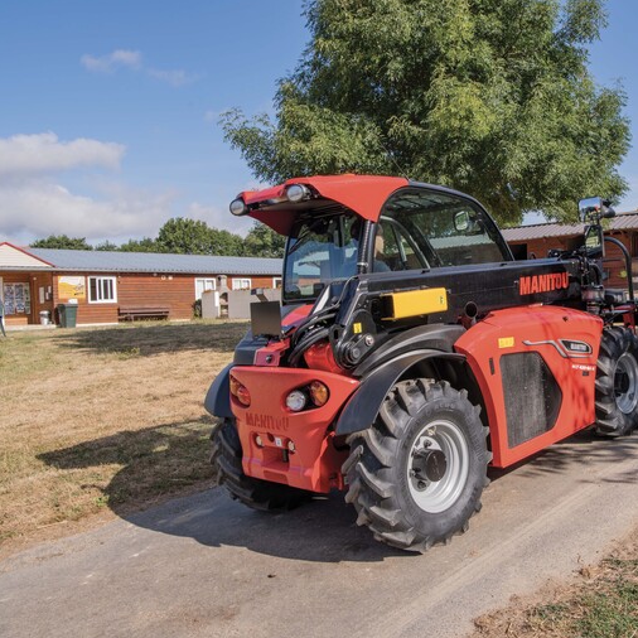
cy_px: 316
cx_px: 461
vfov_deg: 52.5
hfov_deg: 50.8
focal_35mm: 31
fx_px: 646
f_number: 11
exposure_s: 1/125
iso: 125
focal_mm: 24
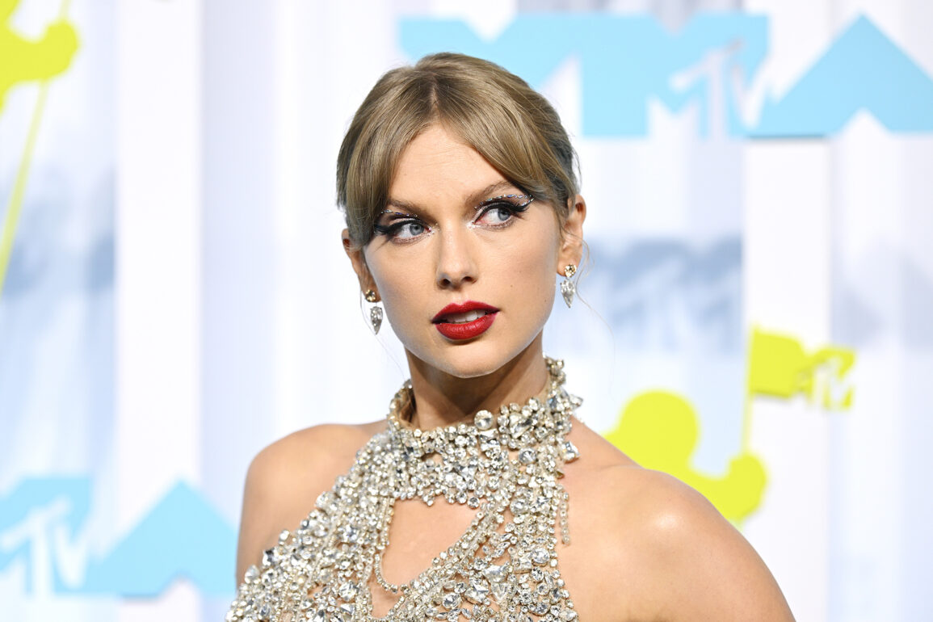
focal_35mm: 145
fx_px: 3758
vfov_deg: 9.5
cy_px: 311
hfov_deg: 14.2
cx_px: 466
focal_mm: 145
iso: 800
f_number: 3.5
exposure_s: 1/800
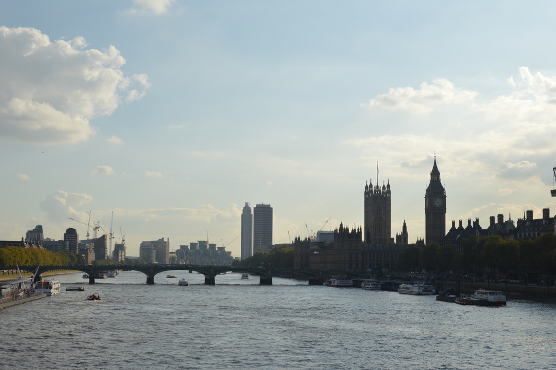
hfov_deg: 37.9
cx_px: 278
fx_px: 810
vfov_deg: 25.7
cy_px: 185
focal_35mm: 52
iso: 100
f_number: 8
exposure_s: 1/500
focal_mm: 35
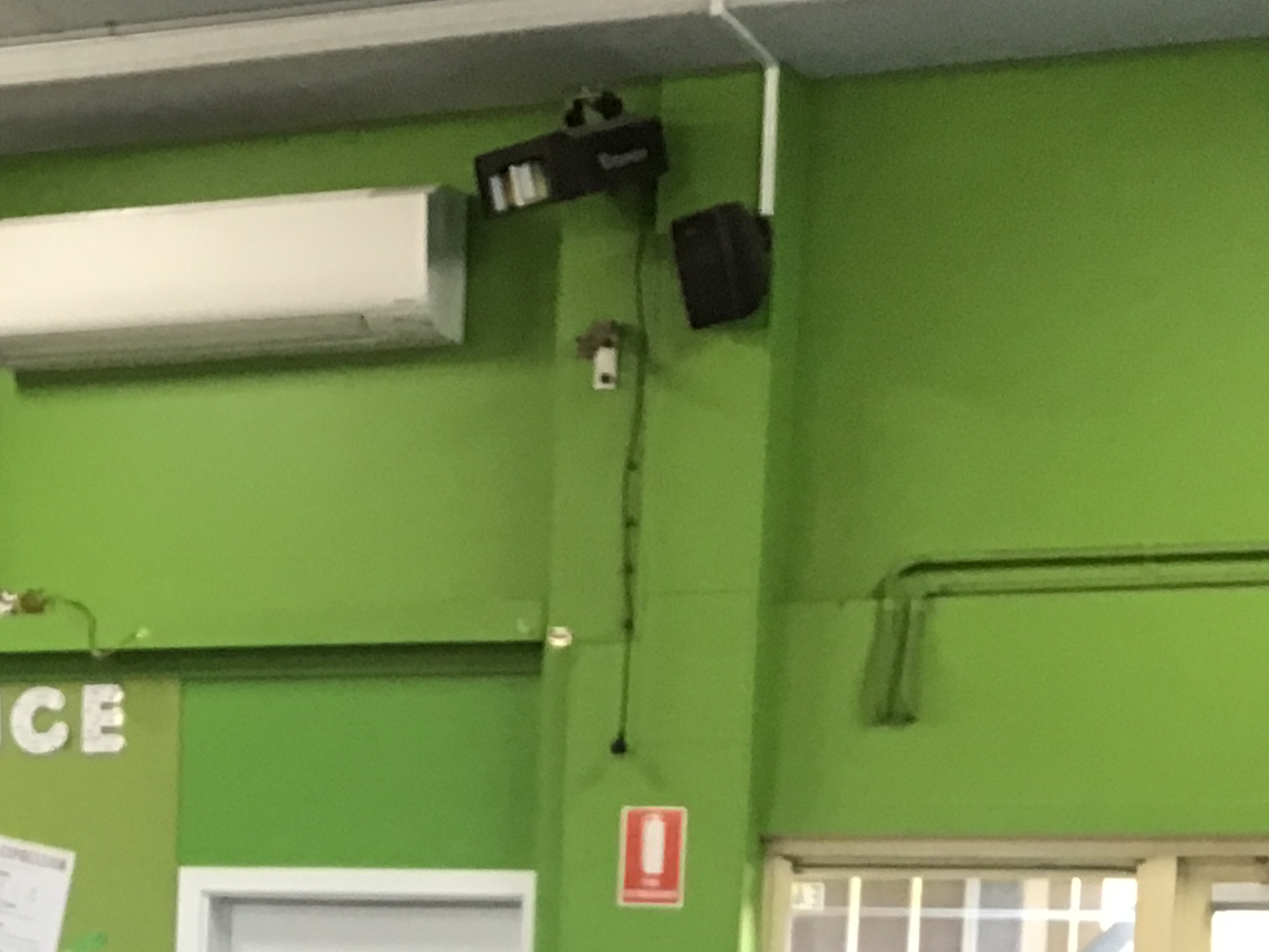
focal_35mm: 89
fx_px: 3263
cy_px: 1242
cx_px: 164
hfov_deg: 21.6
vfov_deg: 15.8
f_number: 2.4
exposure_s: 1/33
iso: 125
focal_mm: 3.3
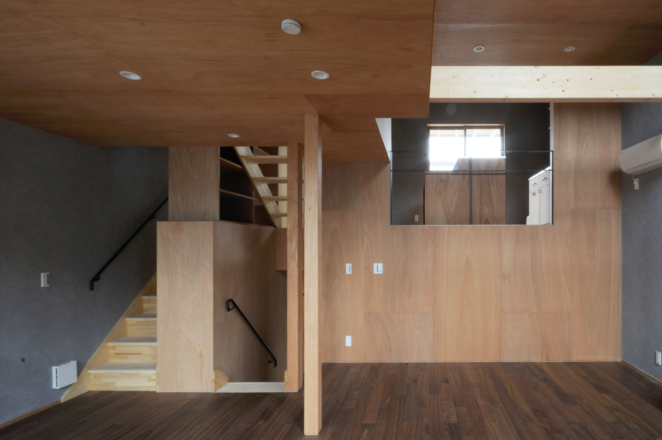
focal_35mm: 17
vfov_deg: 70.1
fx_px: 312
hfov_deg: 93.1
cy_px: 195
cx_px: 358
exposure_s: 1
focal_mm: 10
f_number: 22
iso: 200
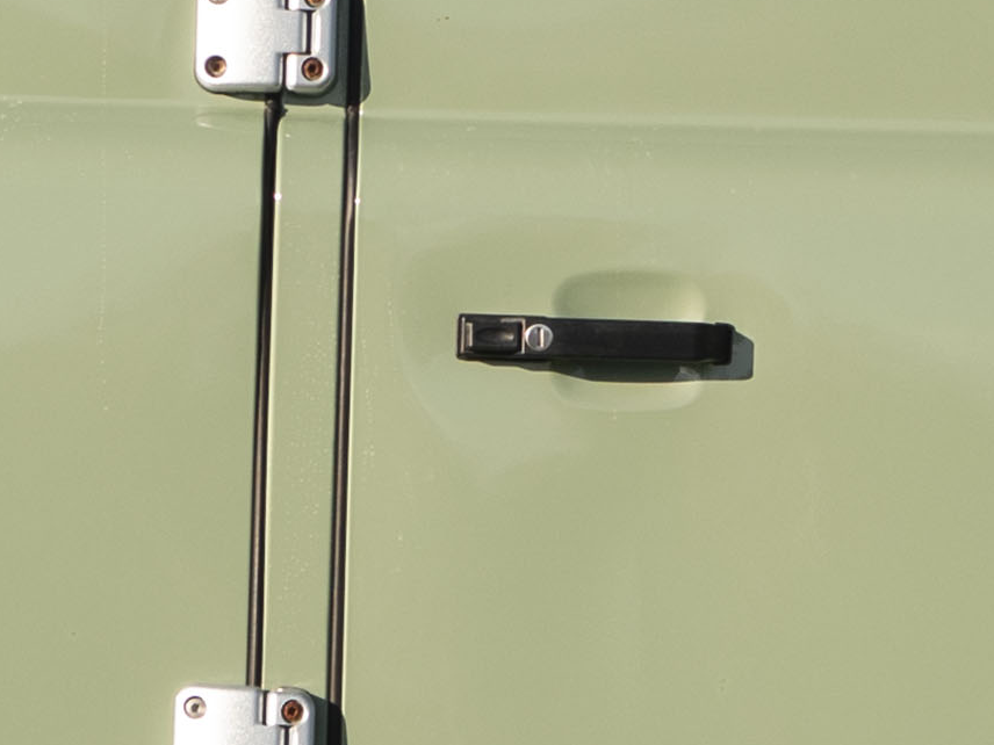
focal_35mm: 496
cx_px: 180
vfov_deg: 3.0
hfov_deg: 4.0
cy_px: 131
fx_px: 14243
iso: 125
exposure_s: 1/320
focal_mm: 60
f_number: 3.5
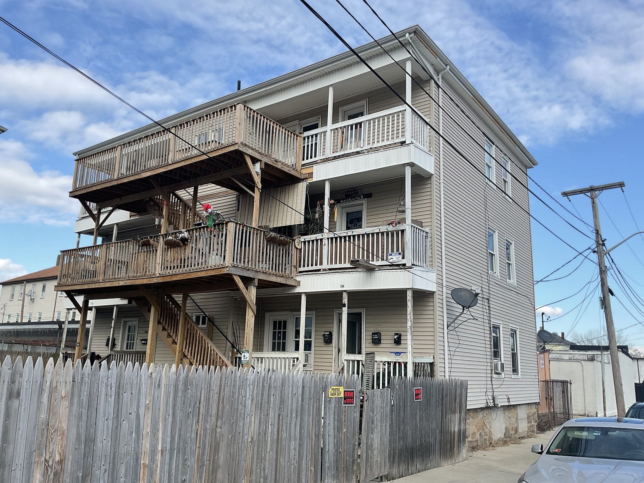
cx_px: 322
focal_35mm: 29
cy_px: 242
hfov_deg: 61.7
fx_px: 540
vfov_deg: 48.2
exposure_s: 1/1144
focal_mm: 3
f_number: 1.8
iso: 16
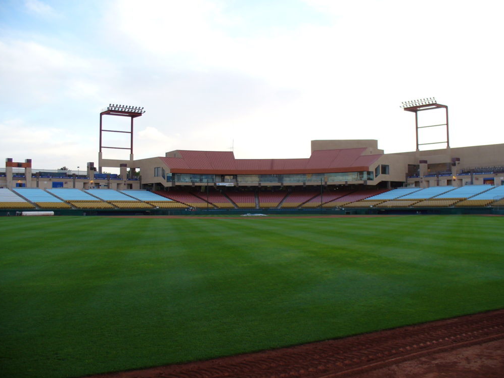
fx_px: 553
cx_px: 254
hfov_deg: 49.0
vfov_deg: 37.7
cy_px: 186
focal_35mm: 38
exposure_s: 1/160
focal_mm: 6.1
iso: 64
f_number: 2.8
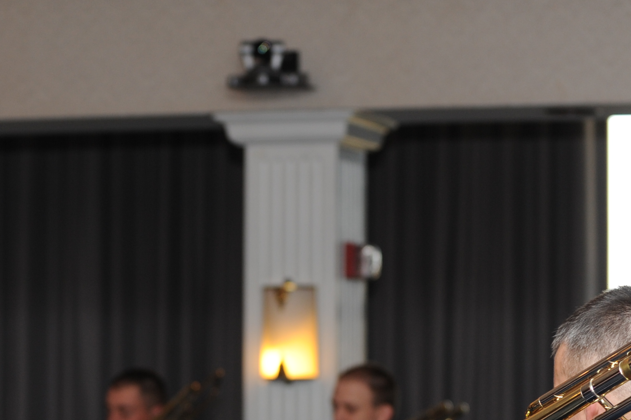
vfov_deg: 7.2
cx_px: 57
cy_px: 540
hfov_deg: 10.8
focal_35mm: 189
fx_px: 3311
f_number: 3.5
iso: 500
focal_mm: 70
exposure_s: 1/200
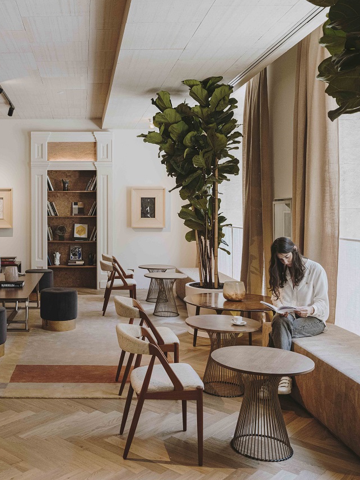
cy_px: 239
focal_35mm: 35
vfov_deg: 52.6
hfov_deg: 39.0
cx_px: 68
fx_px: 485
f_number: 8
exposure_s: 1/50
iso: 1600
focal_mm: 32
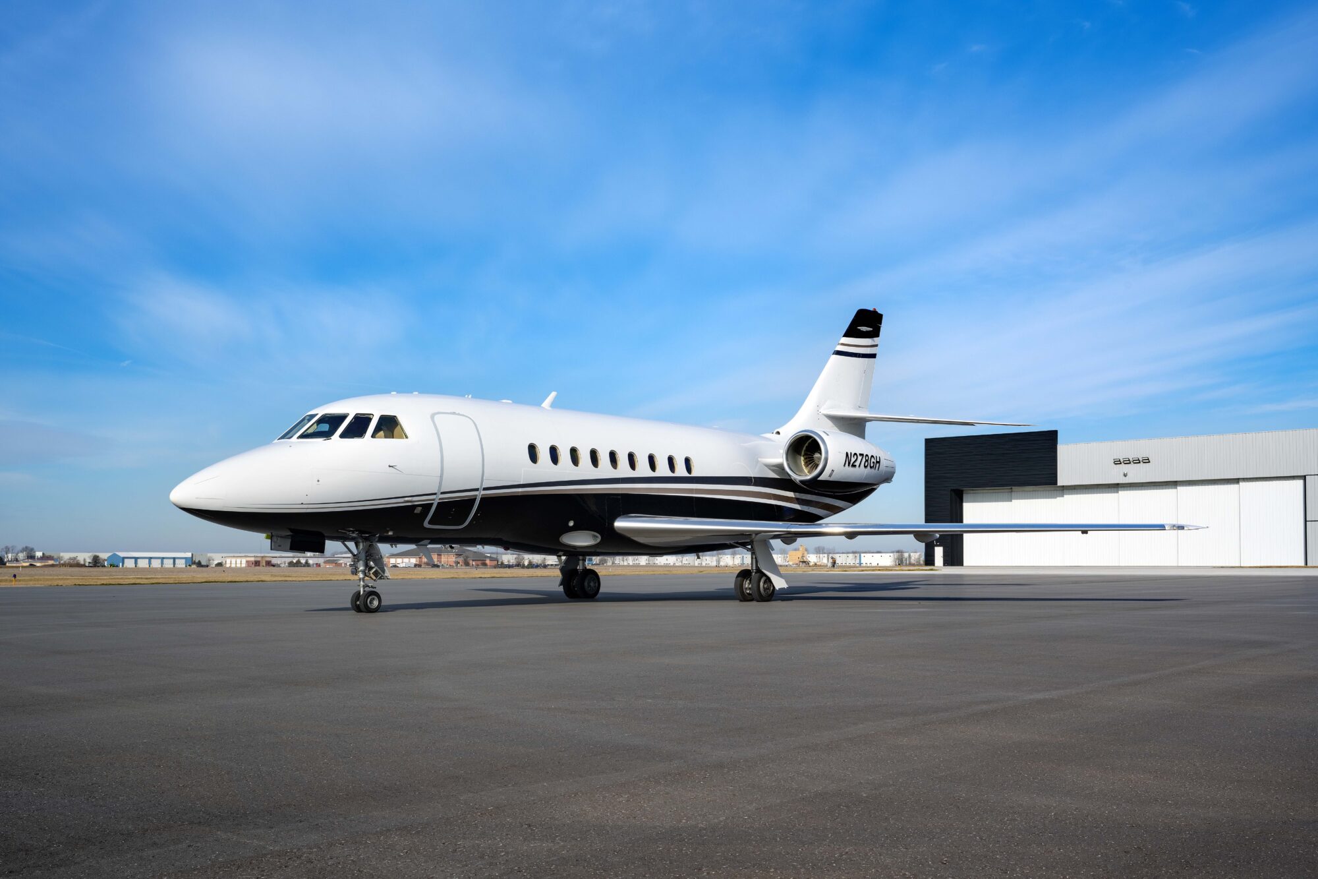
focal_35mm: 35
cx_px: 659
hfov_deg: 54.4
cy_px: 440
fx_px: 1281
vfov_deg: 37.8
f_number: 11
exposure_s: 1/50
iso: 64
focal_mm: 35
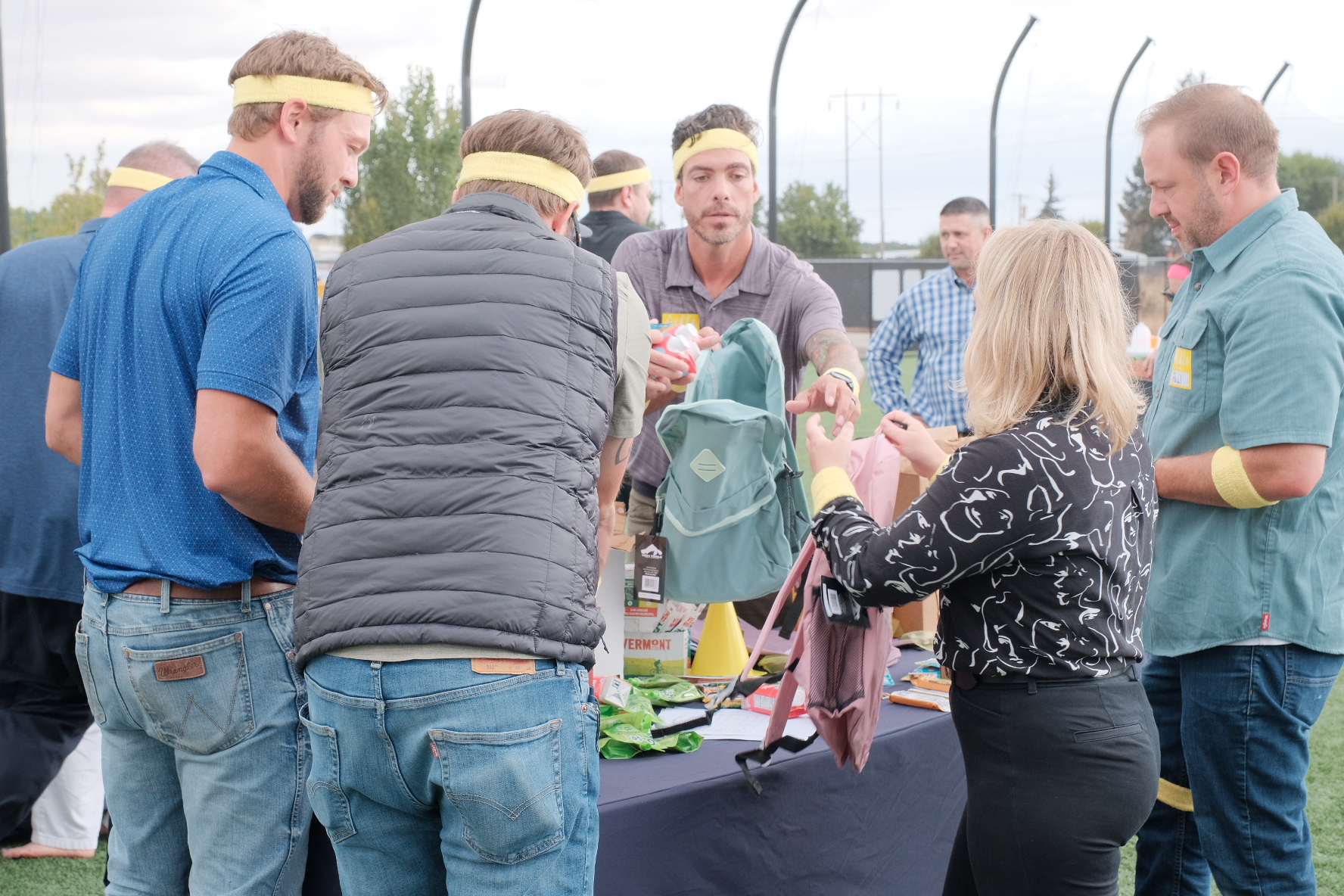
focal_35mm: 53
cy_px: 448
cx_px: 672
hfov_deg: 37.5
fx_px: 1979
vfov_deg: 25.5
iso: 1250
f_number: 8
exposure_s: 1/250
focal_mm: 35.3
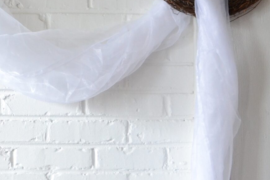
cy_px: 3
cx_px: -114
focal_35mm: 154
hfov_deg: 12.7
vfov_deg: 8.8
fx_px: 1158
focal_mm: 35
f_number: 2.5
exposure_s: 1/200
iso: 1600
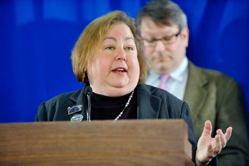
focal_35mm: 200
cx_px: 124
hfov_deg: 10.3
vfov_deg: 6.9
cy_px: 83
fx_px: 1382
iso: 2000
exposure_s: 1/200
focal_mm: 200
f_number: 4
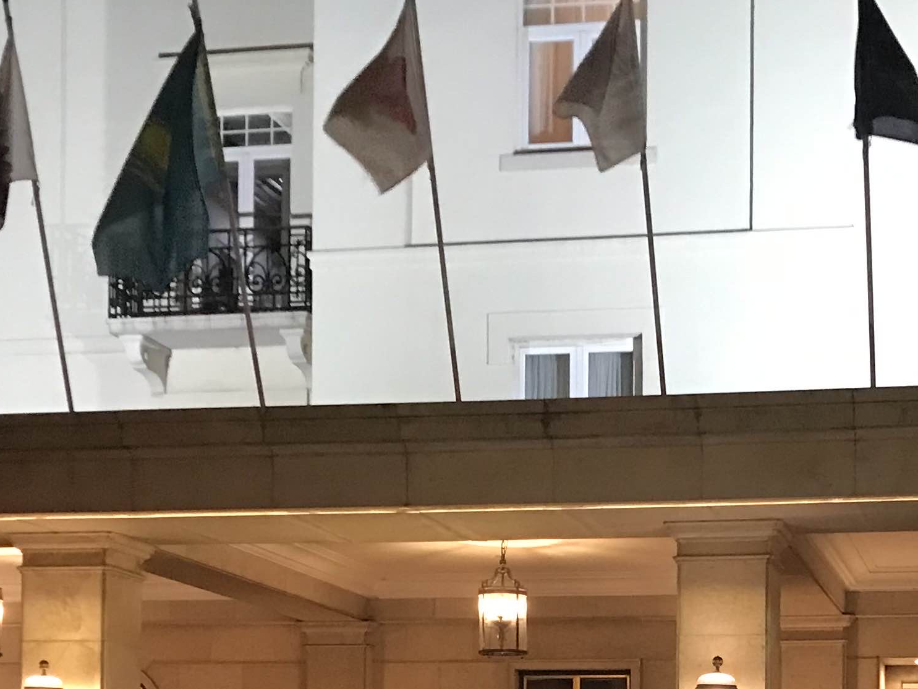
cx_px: 666
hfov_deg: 25.4
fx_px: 2016
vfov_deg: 18.4
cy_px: 821
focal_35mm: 76
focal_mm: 3.99
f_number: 1.8
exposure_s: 1/13
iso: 100
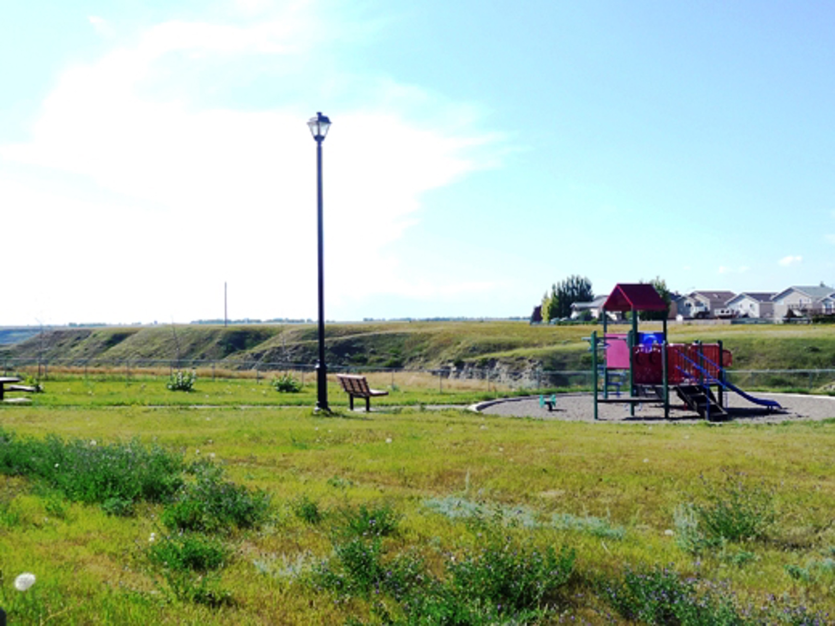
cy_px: 313
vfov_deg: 35.1
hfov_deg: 45.8
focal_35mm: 41
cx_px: 418
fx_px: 989
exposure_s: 1/640
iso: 160
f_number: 3.4
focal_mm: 5
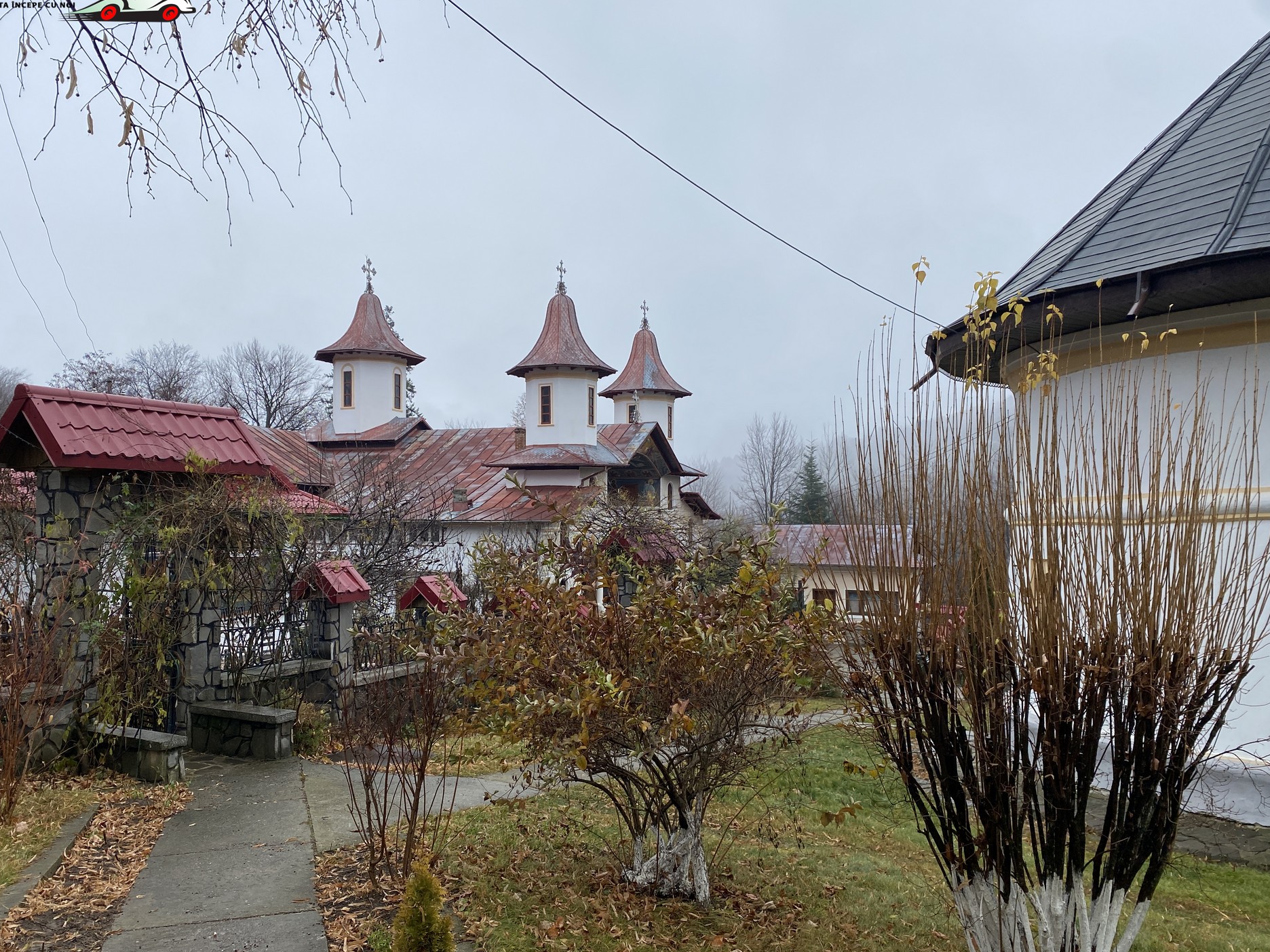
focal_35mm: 28
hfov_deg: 63.4
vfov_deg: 49.7
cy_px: 480
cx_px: 592
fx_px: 1027
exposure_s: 1/934
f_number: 1.8
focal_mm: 4.25
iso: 32
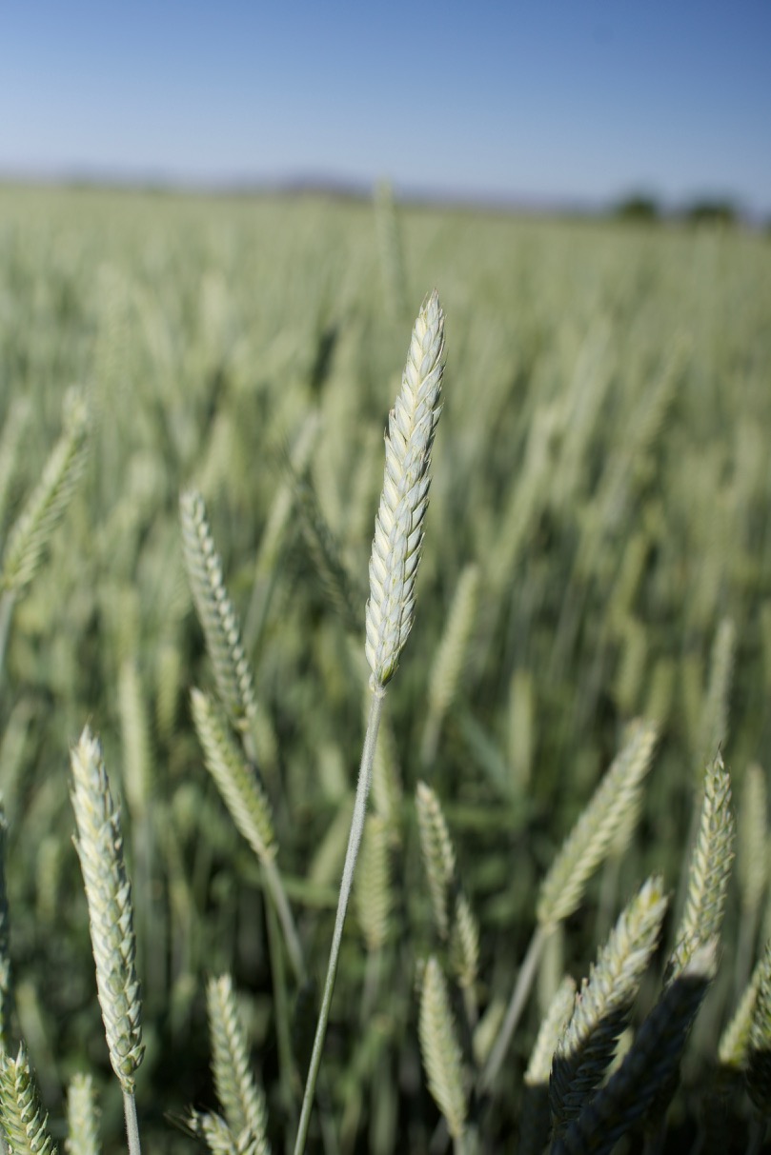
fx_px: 1124
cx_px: 386
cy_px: 578
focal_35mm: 35
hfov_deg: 37.9
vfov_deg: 54.4
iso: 200
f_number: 3.5
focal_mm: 35
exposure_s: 1/3200
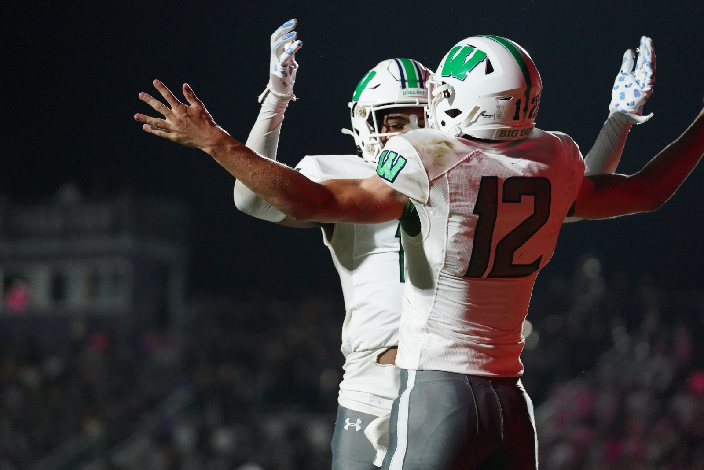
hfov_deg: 12.3
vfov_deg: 8.2
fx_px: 3266
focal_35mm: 167
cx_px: 352
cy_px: 235
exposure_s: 1/2000
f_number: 3.2
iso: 12800
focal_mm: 167
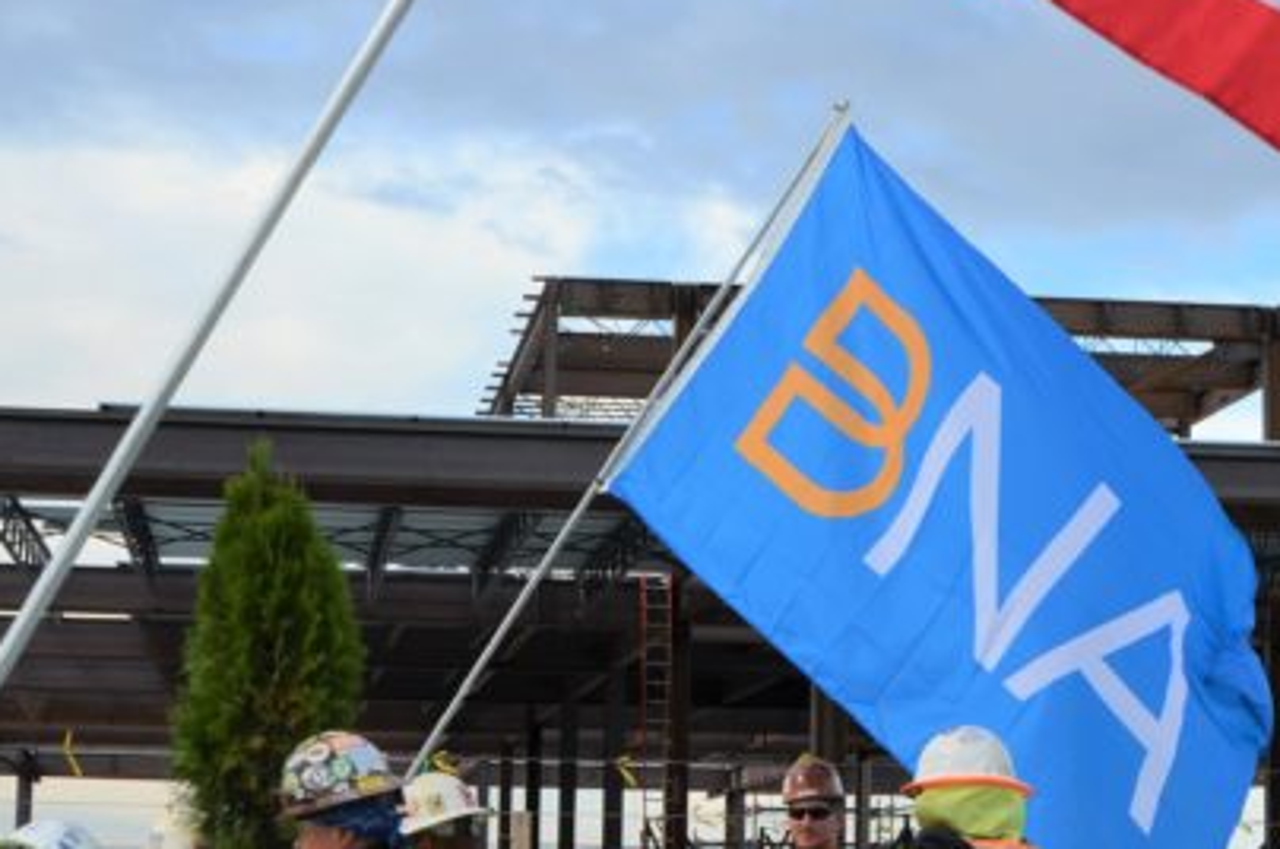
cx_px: 862
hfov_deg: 22.8
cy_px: 253
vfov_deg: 15.3
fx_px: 3159
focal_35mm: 89
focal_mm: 24
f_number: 8
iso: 110
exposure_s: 1/250
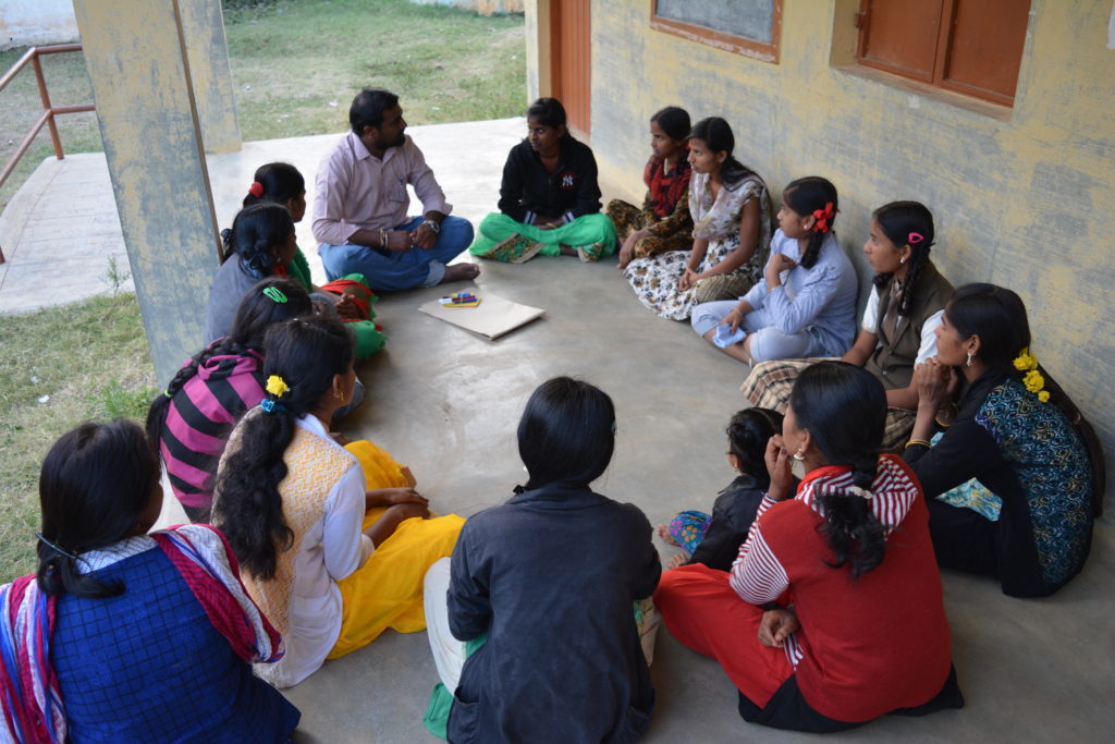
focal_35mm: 30
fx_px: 929
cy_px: 372
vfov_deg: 43.6
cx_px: 558
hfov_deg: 61.9
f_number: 4.5
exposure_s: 1/80
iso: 400
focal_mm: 20
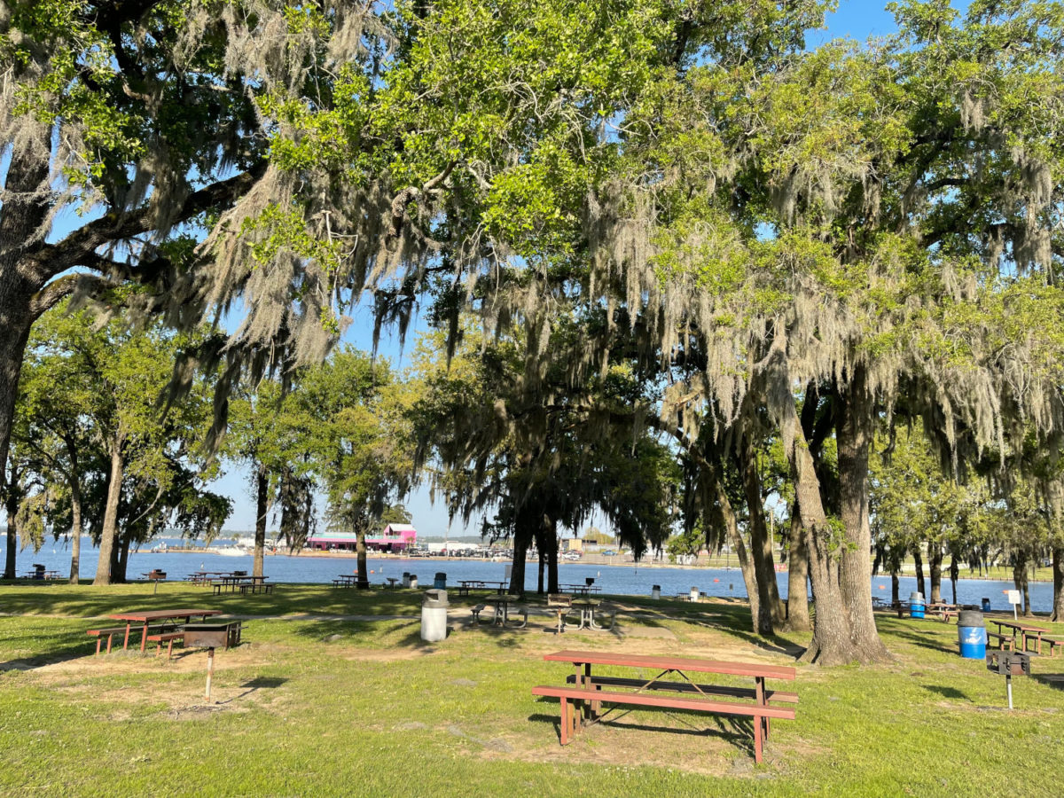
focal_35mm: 26
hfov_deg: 67.3
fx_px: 799
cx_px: 532
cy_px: 399
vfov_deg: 53.1
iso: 32
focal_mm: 5.1
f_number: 1.6
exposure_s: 1/1439
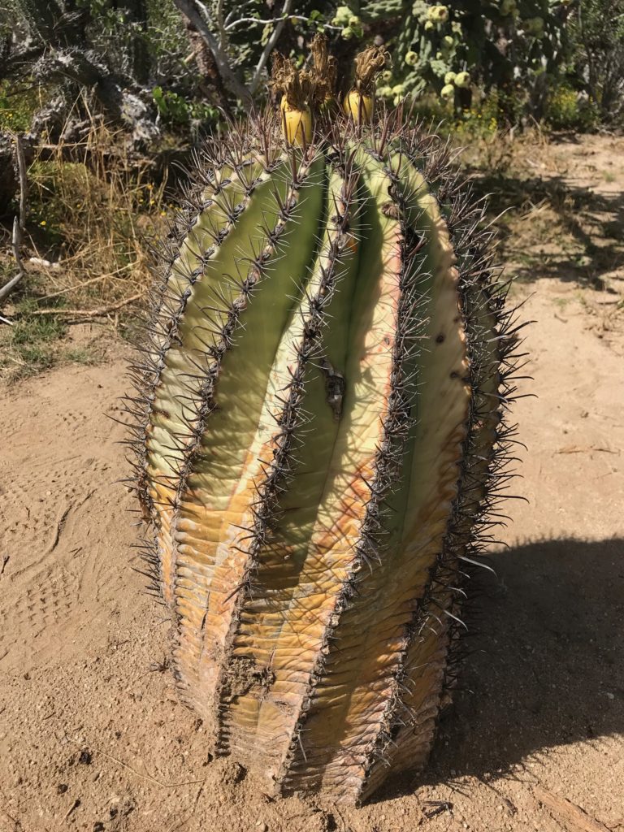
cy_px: 416
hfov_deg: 49.7
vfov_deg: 63.4
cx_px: 312
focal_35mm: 28
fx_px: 673
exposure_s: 1/2994
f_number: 1.8
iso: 20
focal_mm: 3.99
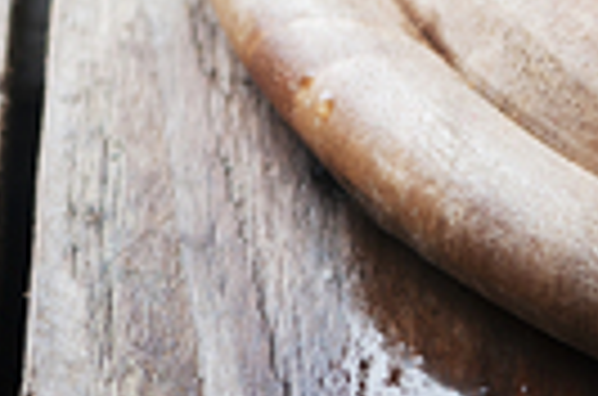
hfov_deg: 3.0
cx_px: 976
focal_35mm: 698
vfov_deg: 2.0
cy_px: -333
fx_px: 11570
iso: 100
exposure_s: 1/160
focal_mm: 105
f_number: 5.6
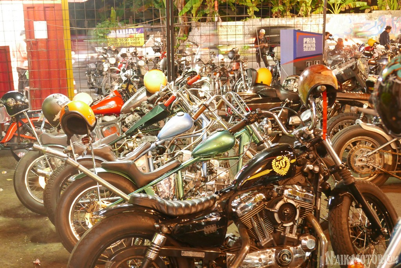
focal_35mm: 49
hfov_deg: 40.3
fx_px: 546
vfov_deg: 27.6
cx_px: 200
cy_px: 134
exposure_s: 1/6
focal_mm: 22
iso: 2500
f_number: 2.7
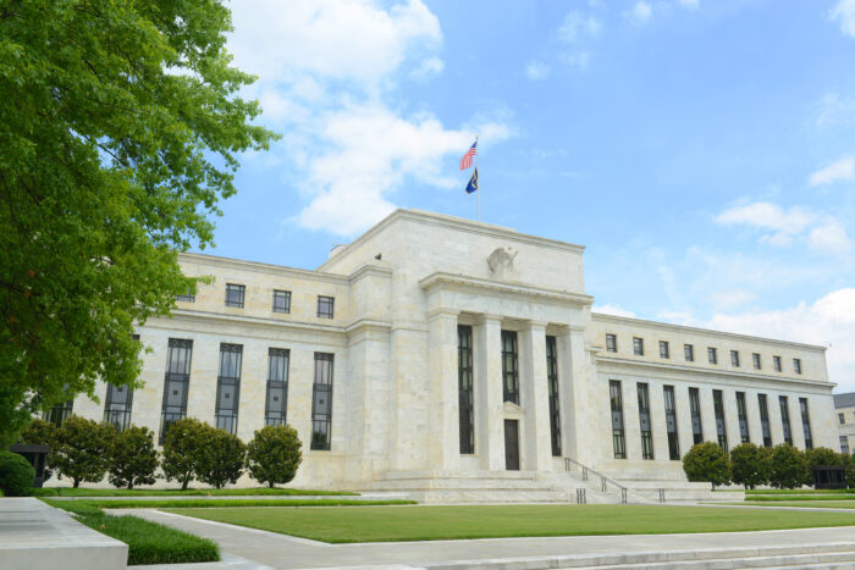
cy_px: 285
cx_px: 428
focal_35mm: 32
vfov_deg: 41.1
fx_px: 760
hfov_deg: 58.7
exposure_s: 1/200
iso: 100
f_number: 8
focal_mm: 32
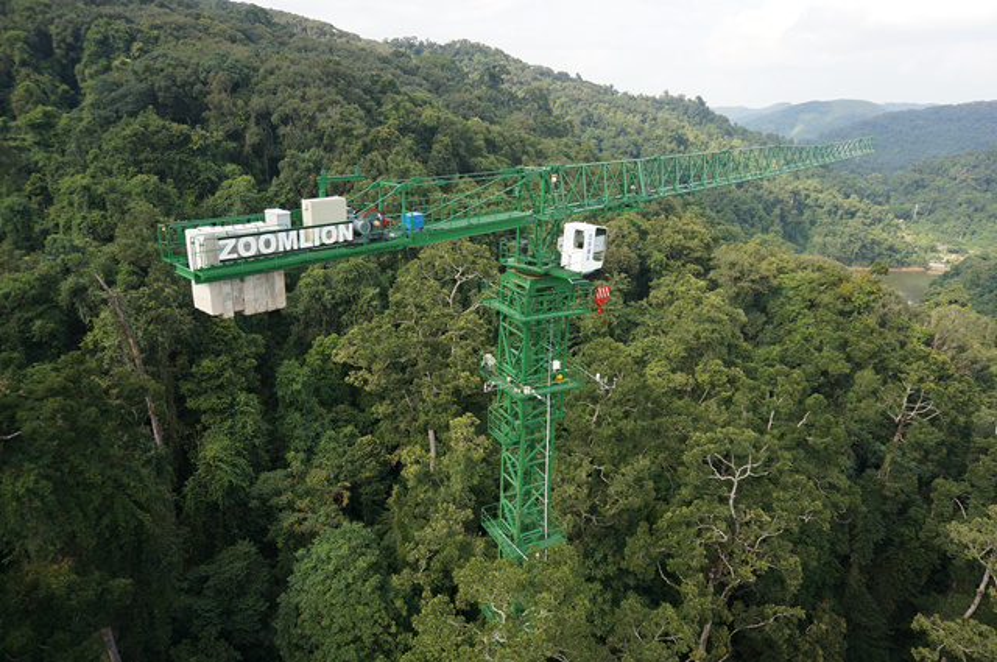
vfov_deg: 53.0
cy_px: 331
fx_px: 664
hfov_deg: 73.8
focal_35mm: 24
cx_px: 498
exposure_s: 1/500
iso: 200
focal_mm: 16
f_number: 3.5
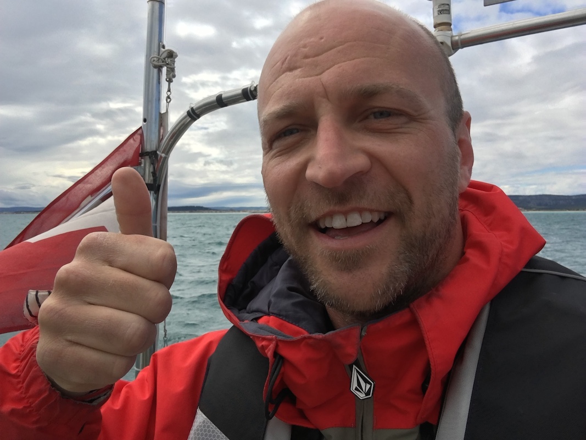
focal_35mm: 31
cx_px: 293
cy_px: 220
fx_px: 525
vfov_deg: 45.4
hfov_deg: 58.4
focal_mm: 2.65
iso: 32
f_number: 2.2
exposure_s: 1/1828
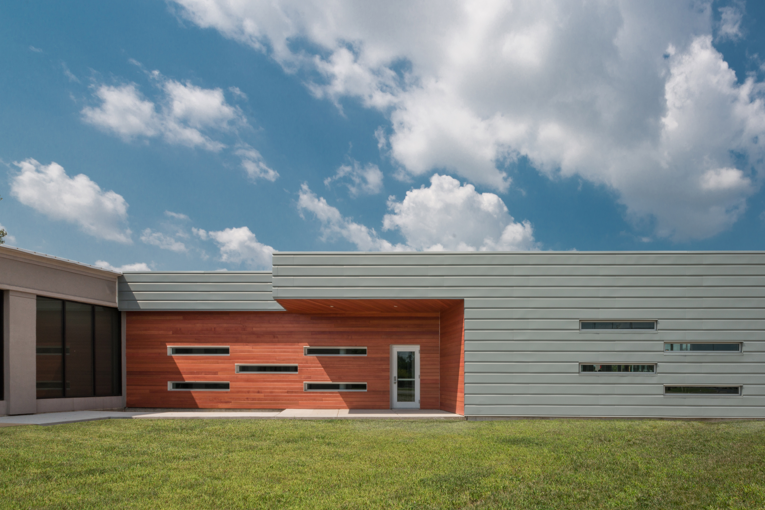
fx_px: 404
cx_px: 453
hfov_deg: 86.0
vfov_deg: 64.6
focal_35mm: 19
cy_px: 258
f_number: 22
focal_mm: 15
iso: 100
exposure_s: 1/60
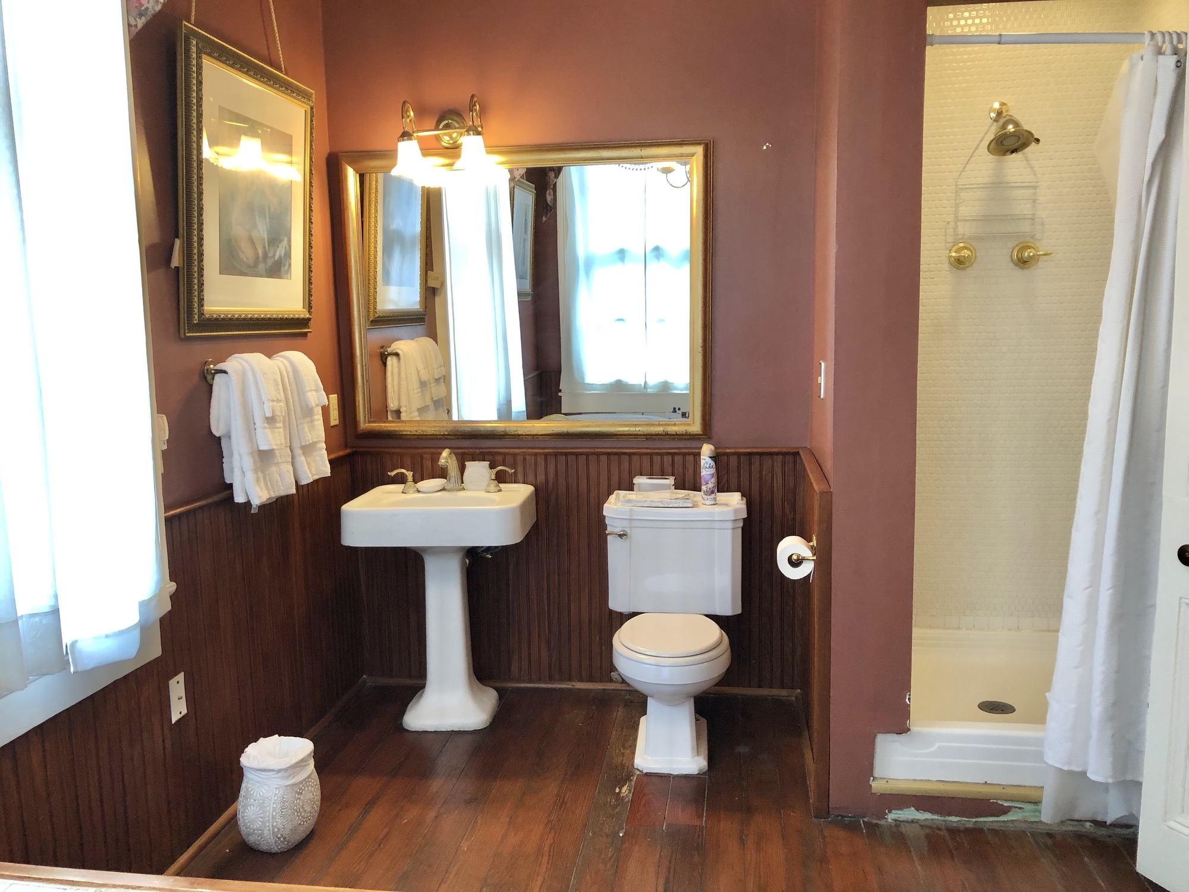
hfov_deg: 63.4
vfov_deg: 49.7
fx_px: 962
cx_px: 594
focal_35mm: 28
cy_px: 446
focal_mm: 4
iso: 40
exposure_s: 1/30
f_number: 1.8
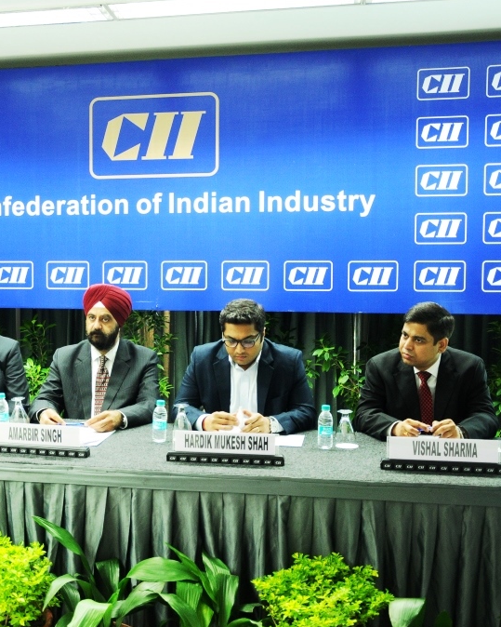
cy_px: 315
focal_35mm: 47
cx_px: 130
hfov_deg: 31.6
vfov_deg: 39.5
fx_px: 871
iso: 1000
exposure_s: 1/13
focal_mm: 22
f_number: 3.8
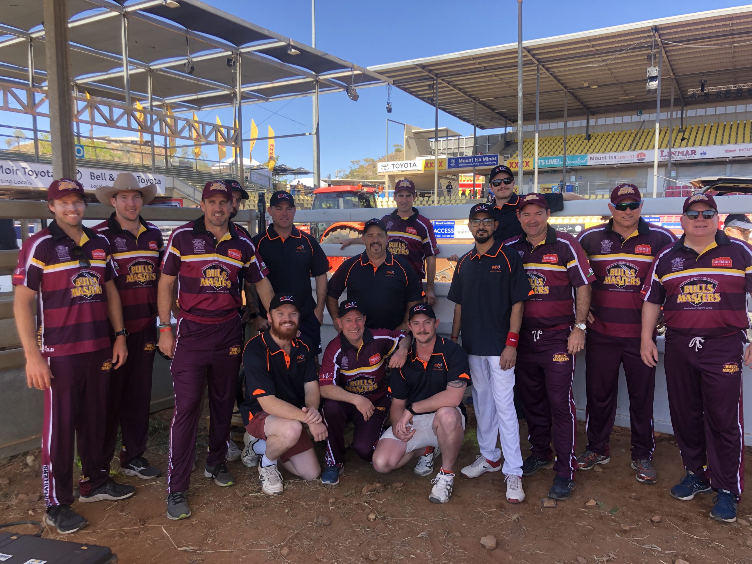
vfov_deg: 49.7
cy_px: 282
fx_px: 608
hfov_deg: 63.4
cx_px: 376
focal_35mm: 28
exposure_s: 1/335
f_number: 1.8
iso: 20
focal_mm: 4
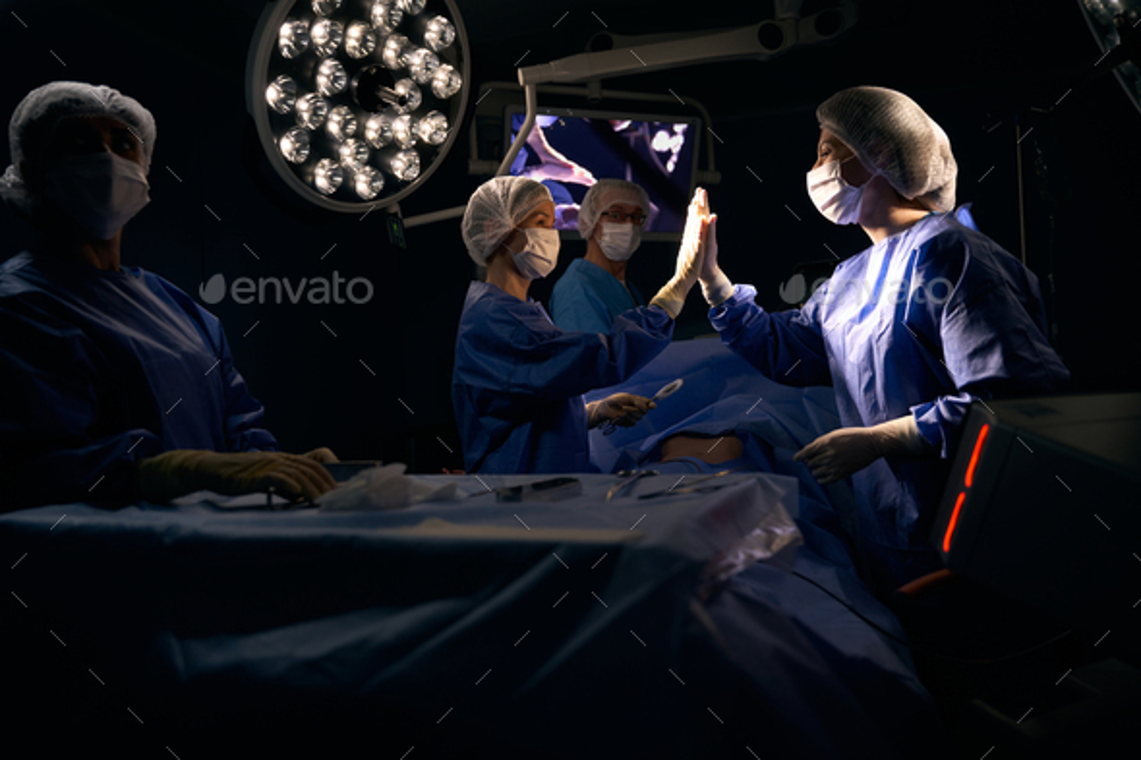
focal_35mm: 27
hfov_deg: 67.0
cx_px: 570
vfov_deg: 47.6
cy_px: 380
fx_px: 862
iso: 320
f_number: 2.8
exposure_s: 1/250
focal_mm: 27.2
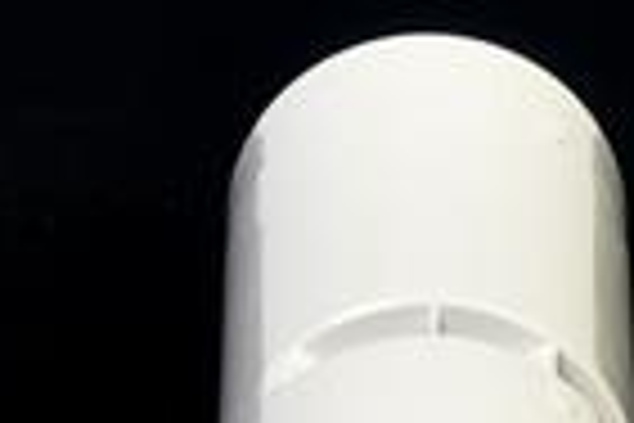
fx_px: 6166
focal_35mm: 350
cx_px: 432
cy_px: 864
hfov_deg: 5.9
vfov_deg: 3.9
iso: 200
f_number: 13
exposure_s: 1/200
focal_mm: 55
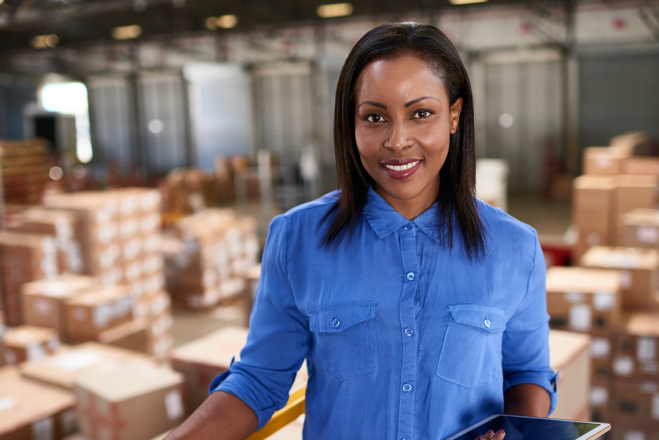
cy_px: 257
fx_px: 806
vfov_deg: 30.5
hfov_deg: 44.5
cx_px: 307
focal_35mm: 44
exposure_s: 1/400
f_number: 2.2
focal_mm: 35
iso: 500
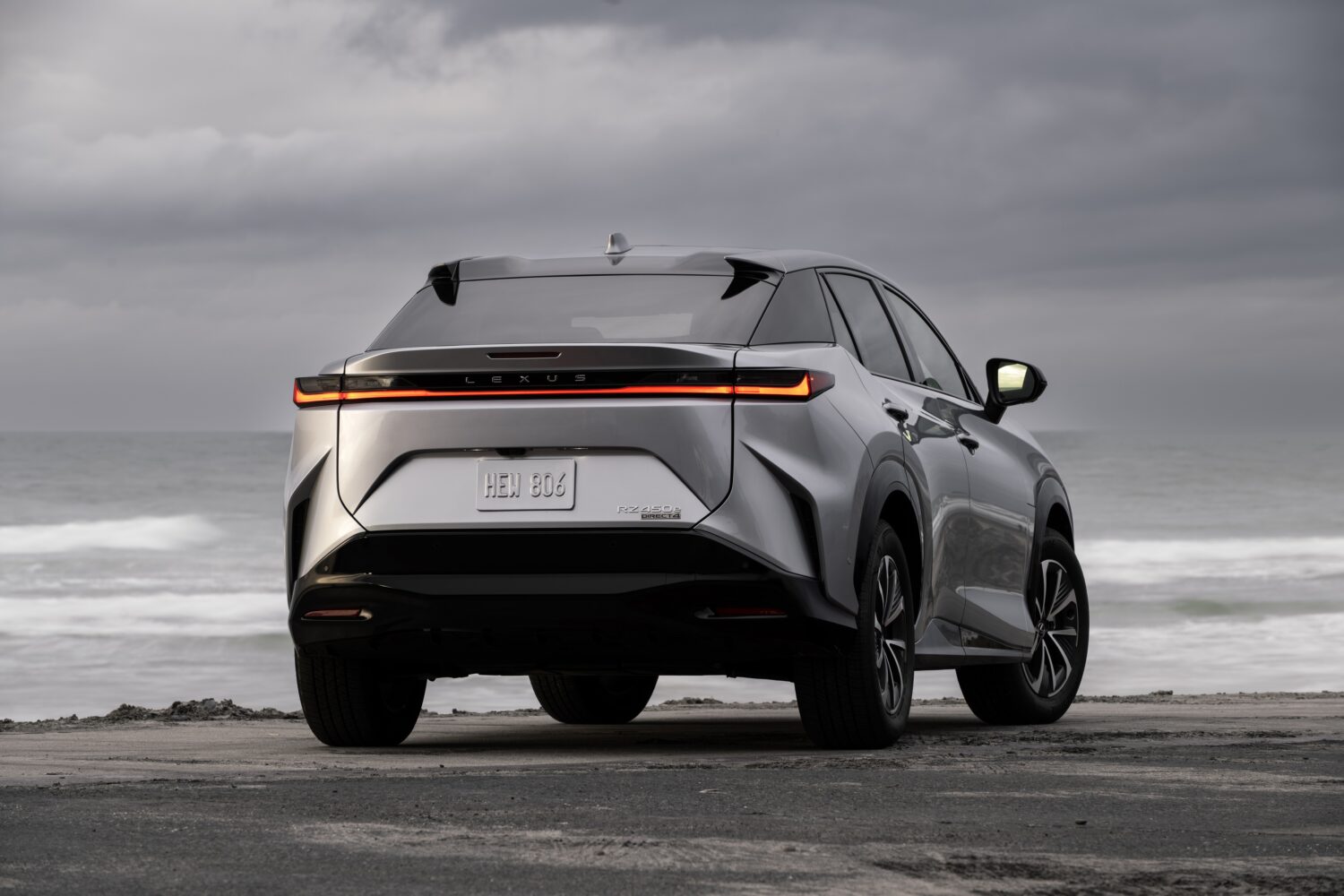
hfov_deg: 13.7
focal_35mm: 150
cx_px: 672
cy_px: 448
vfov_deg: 9.1
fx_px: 5600
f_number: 8
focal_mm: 150
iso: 40
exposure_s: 1/2
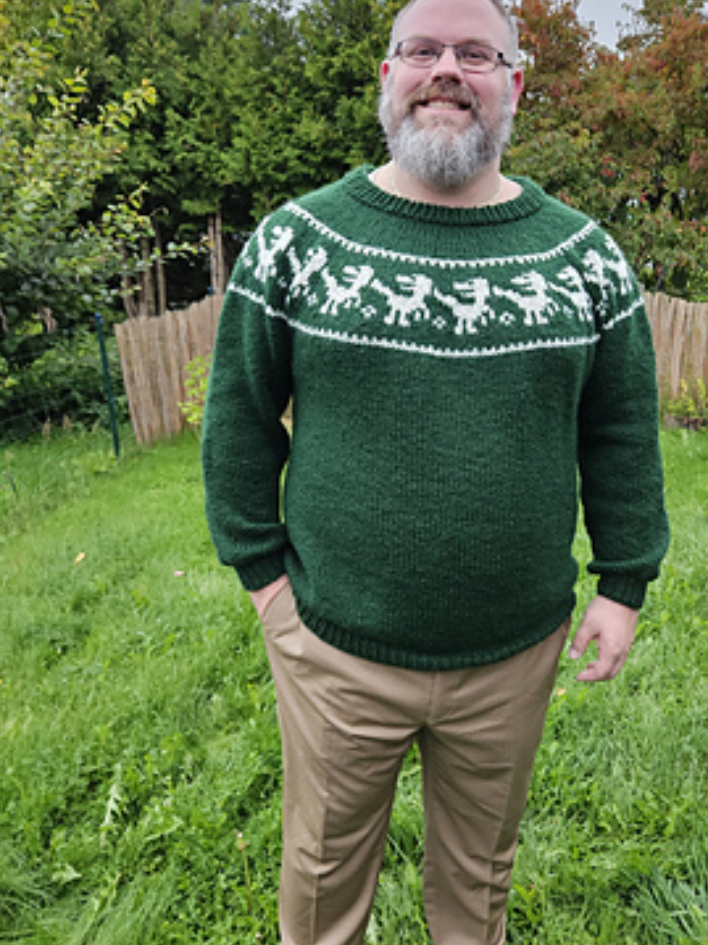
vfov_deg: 56.8
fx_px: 873
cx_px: 416
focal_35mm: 32
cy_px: 463
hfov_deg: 44.0
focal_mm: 5.4
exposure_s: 1/100
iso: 500
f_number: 1.8
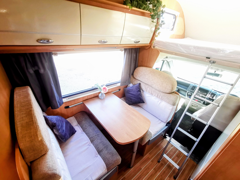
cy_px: 90
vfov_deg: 78.1
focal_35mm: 16
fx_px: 111
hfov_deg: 94.5
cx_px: 120
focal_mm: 2.35
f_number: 2.2
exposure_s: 1/60
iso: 320
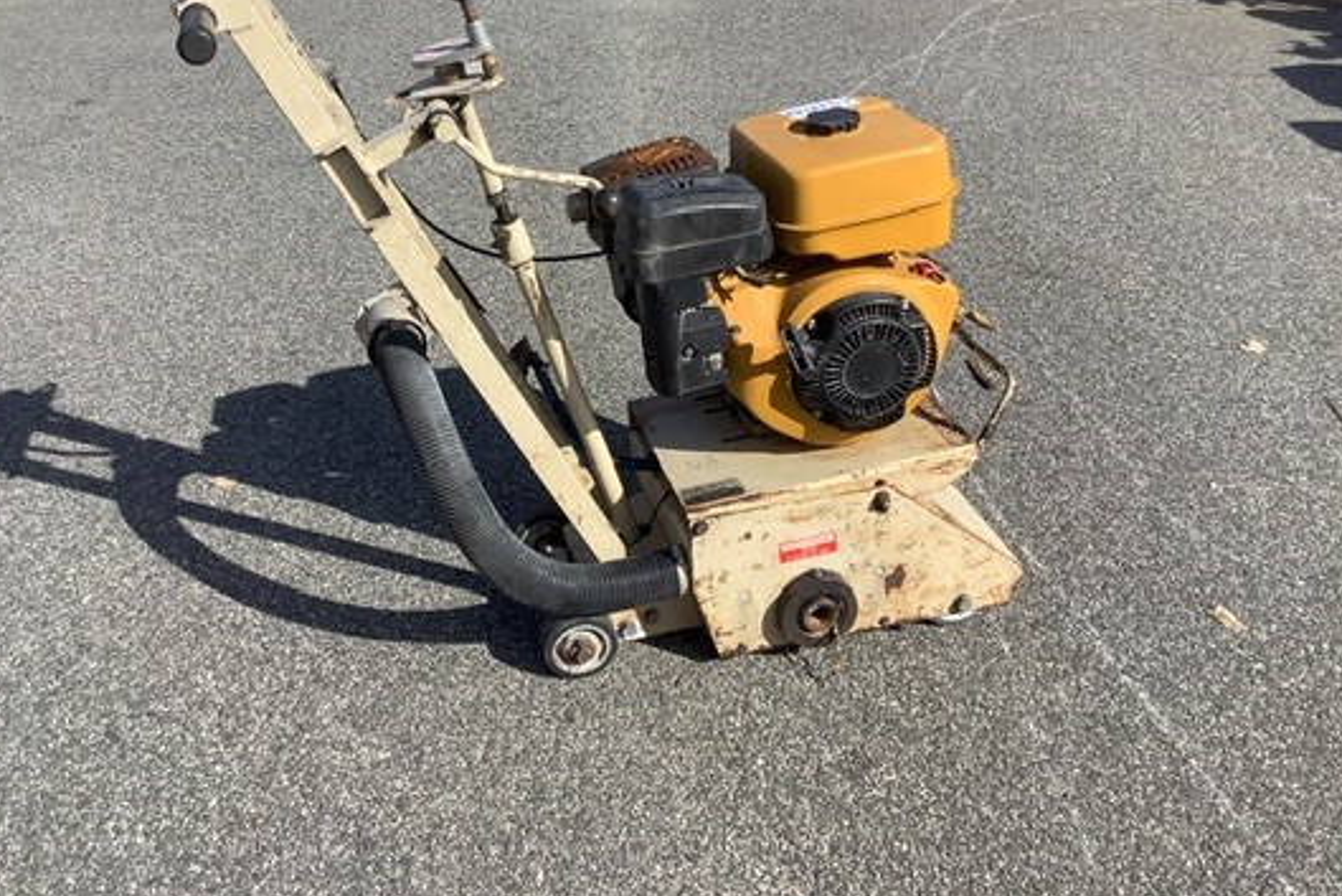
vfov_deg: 34.0
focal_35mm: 39
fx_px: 1454
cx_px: 576
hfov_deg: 49.4
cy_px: 320
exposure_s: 1/1253
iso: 25
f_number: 2.4
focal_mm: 3.3
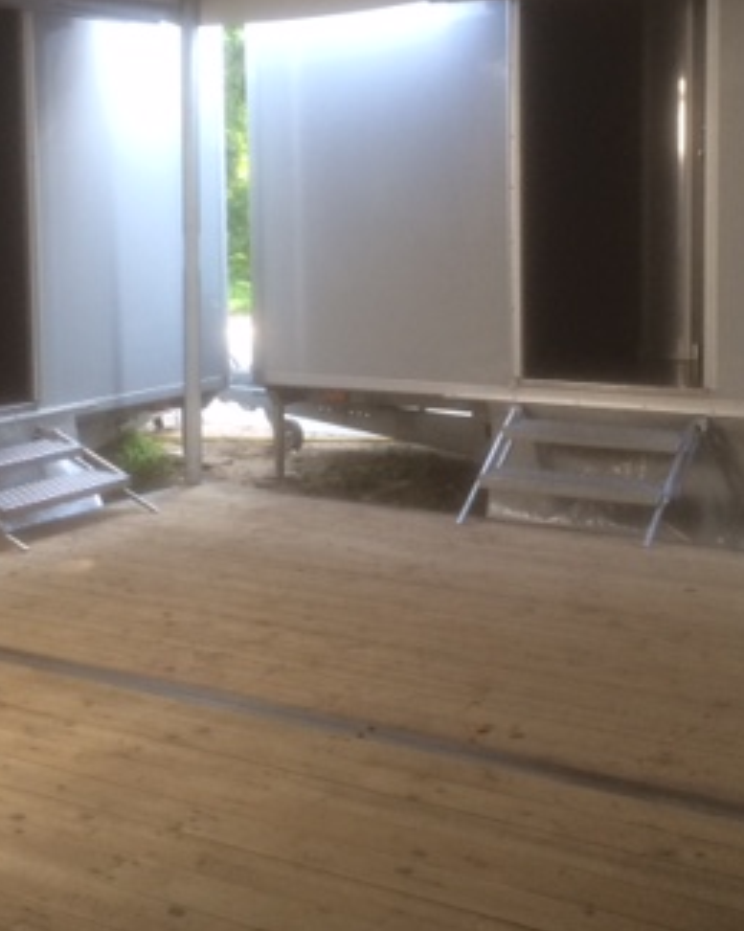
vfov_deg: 33.4
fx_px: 1542
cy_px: 339
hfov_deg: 27.1
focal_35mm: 56
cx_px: 302
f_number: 2.2
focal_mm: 4.15
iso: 40
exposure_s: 1/30
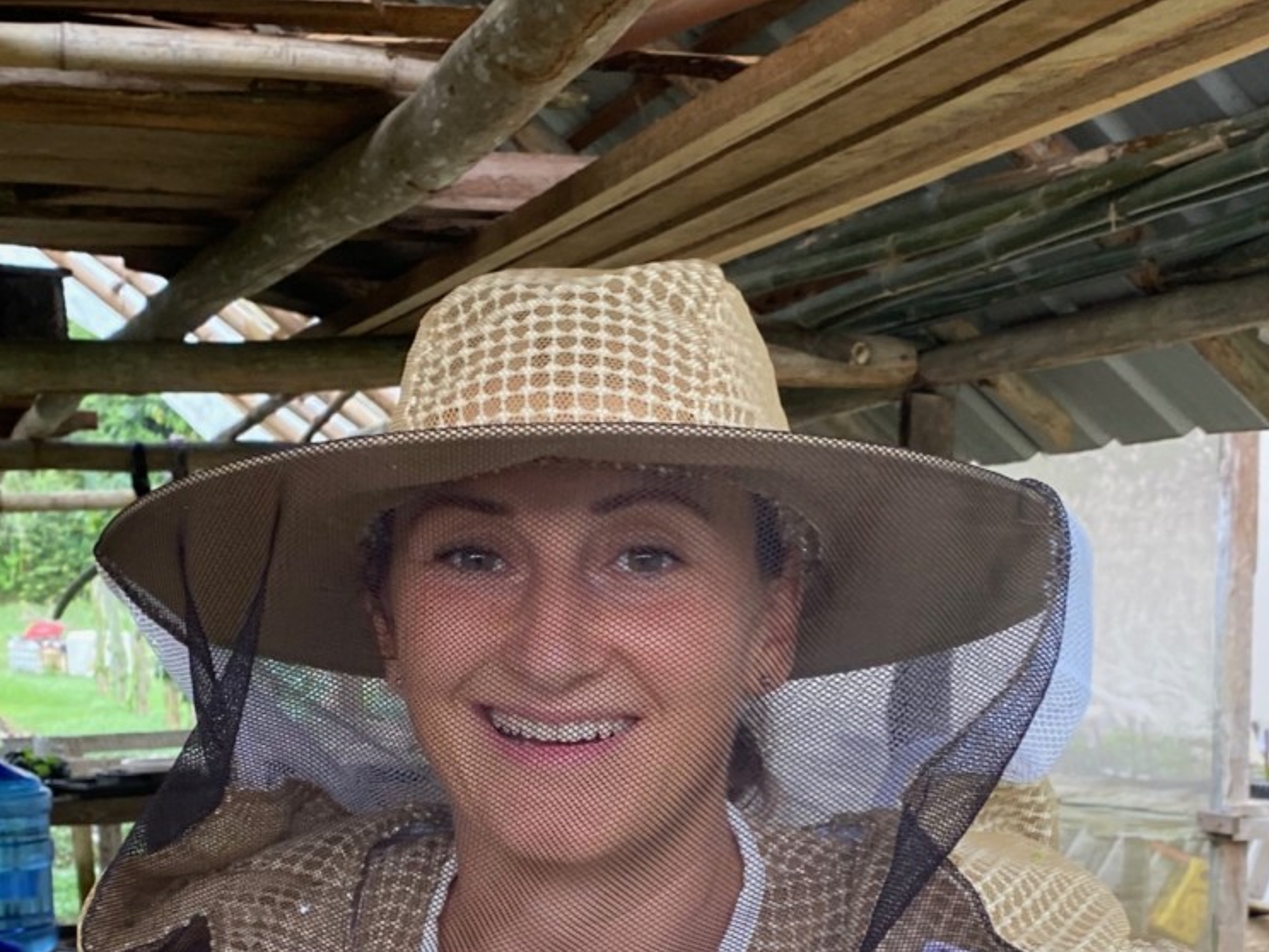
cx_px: 533
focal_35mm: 56
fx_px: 2053
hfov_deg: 34.3
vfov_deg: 25.3
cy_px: 860
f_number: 1.8
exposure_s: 1/121
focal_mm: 4.25
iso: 125
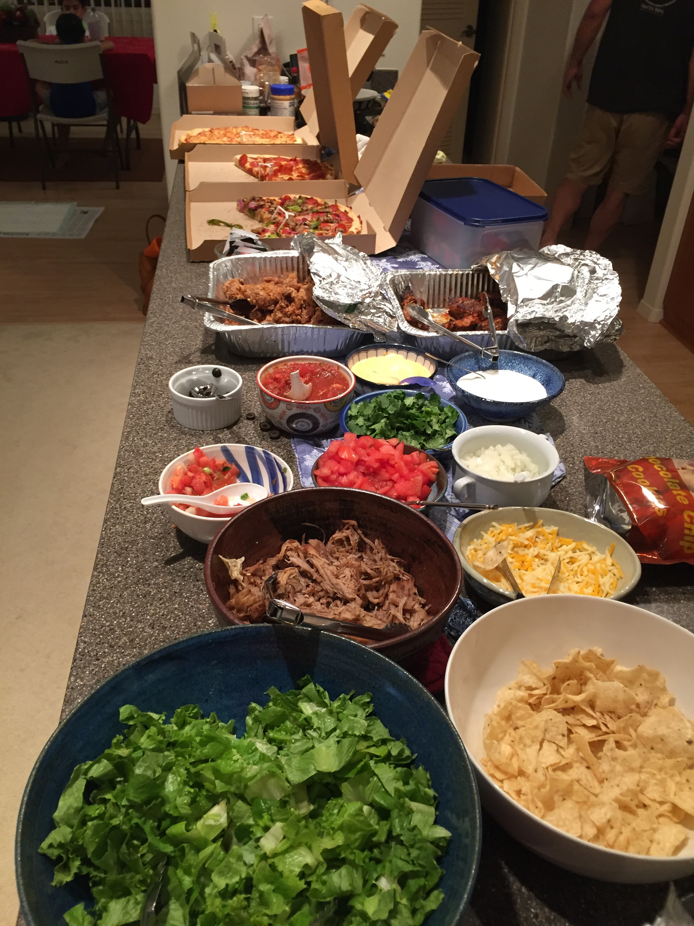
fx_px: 775
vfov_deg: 61.7
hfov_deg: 48.2
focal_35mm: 29
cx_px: 347
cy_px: 463
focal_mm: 4.15
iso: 125
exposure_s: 1/30
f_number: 2.2
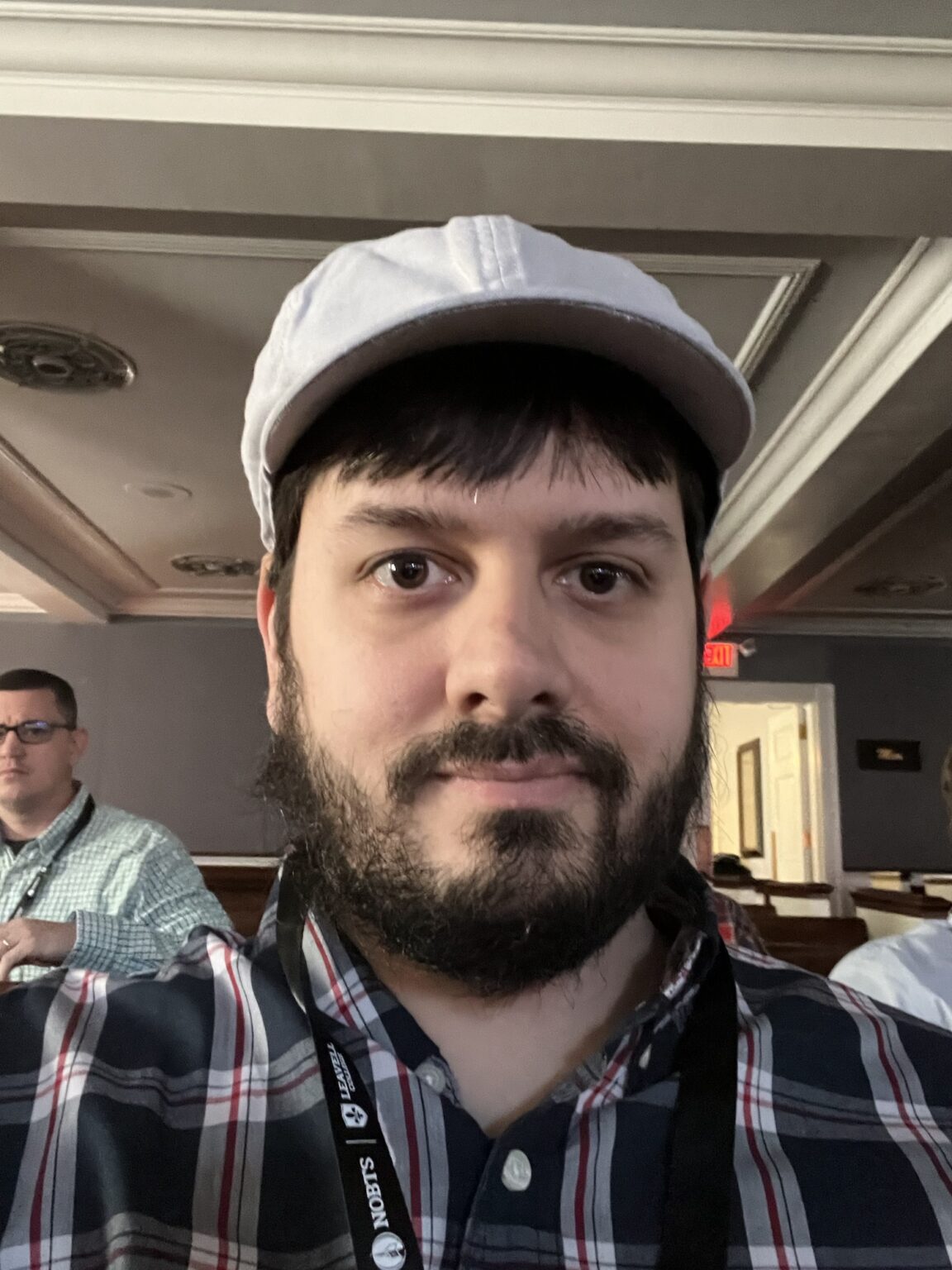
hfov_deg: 46.8
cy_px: 635
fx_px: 1100
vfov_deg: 60.0
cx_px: 476
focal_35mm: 30
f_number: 2.2
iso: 1000
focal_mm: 2.71
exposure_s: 1/15
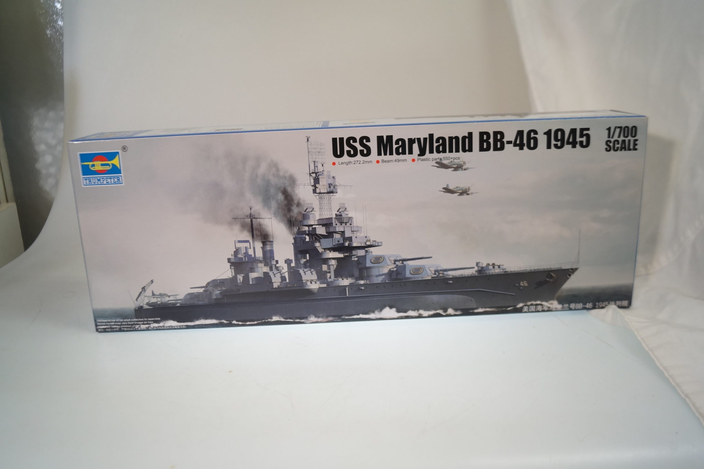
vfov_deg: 43.6
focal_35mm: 30
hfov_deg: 61.9
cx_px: 352
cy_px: 234
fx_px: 587
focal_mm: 20
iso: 400
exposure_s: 1/160
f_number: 4
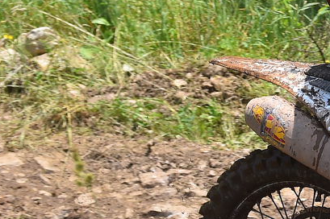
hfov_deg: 12.8
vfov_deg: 9.7
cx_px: 650
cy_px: 66
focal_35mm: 141
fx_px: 1291
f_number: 5.6
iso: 400
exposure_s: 1/1000
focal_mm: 32
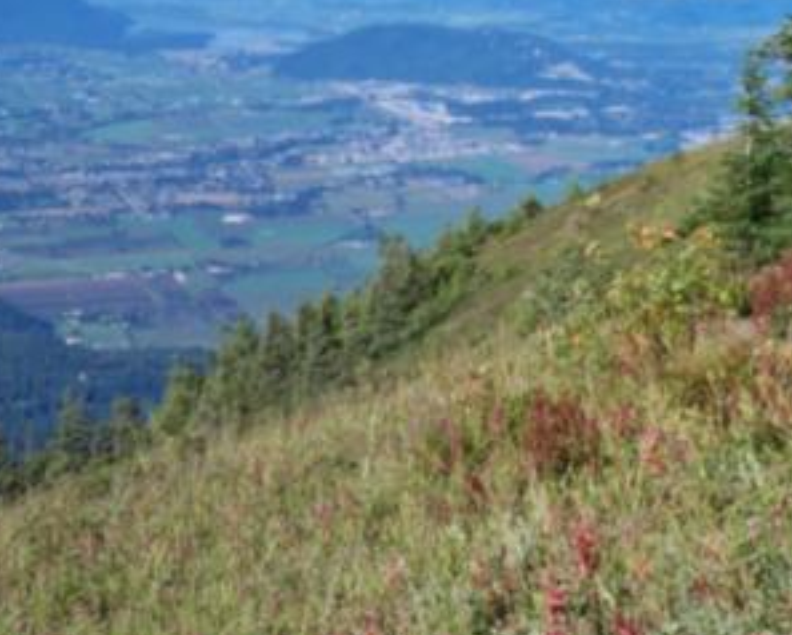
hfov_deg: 20.4
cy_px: -19
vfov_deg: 16.3
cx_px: 707
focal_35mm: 92
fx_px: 2158
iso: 80
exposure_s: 1/500
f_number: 4.7
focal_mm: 6.3
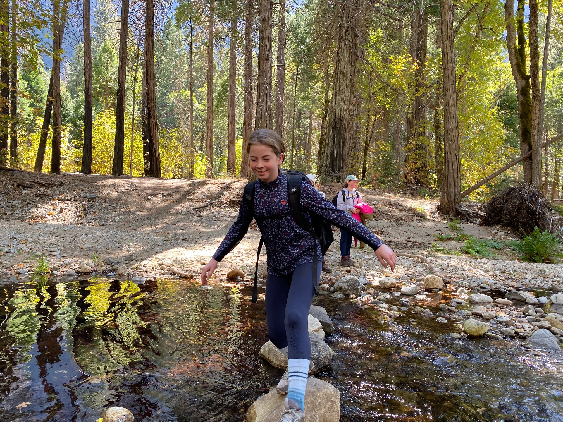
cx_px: 282
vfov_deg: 53.1
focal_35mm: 26
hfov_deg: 67.3
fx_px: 423
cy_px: 211
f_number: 1.8
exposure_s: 1/122
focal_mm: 4.25
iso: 50
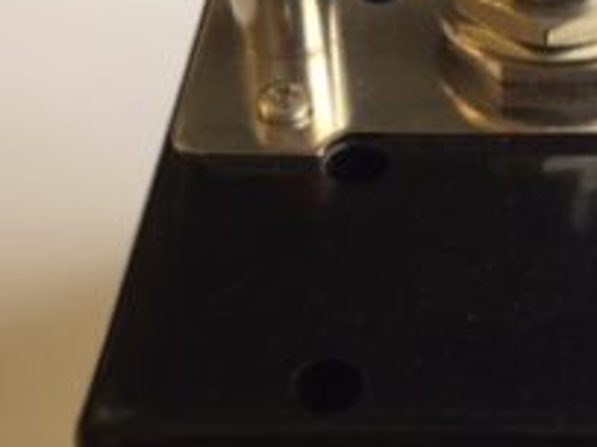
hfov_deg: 26.3
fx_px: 1258
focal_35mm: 73
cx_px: 465
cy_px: 332
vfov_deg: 20.0
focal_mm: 4.15
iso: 40
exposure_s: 1/50
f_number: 2.2
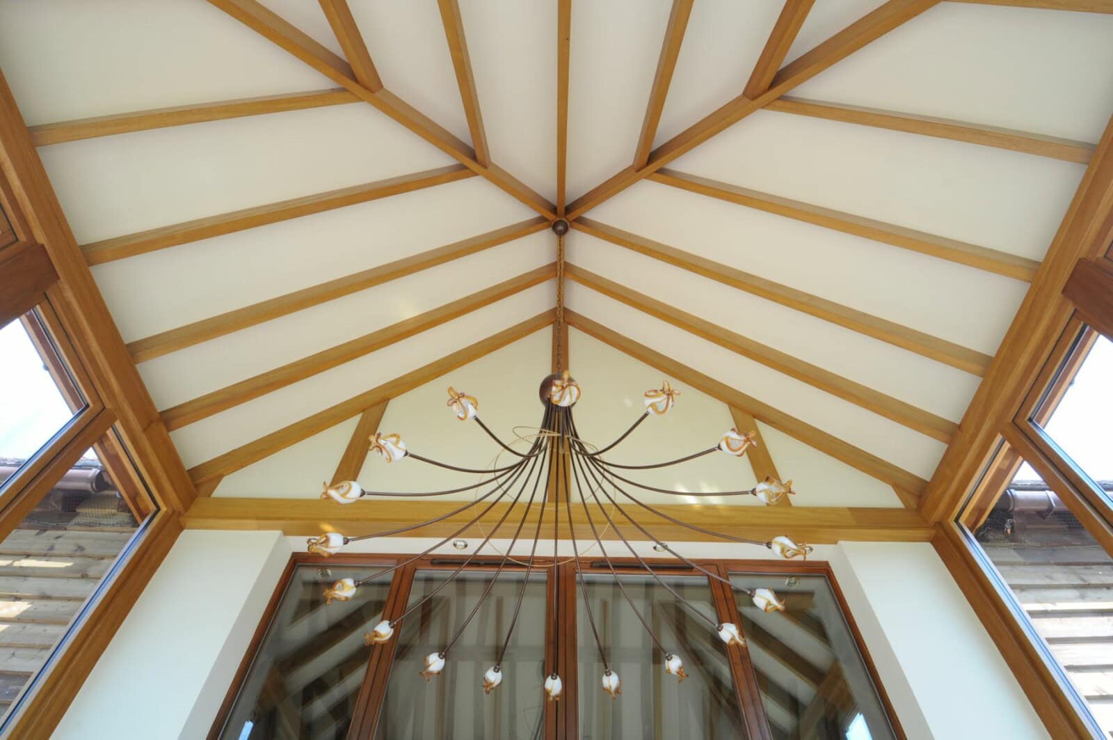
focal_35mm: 18
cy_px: 370
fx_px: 556
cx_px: 556
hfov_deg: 90.1
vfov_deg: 67.3
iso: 200
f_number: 11
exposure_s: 1/6
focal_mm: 12
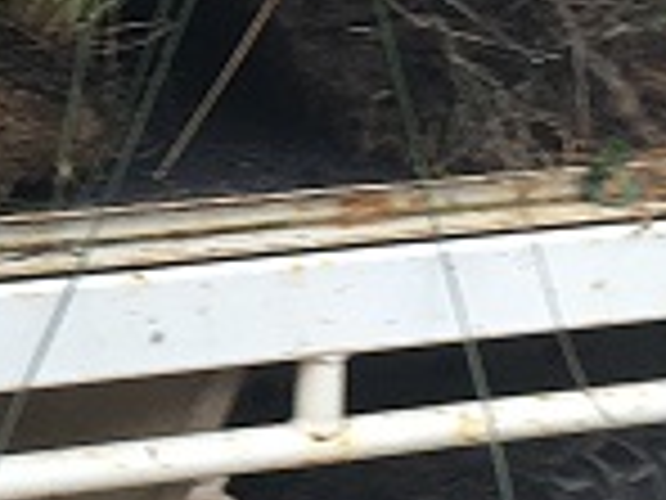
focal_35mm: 197
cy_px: -392
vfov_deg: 7.3
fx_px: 3790
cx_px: -320
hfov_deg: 9.8
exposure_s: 1/33
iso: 25
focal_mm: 4.15
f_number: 2.2
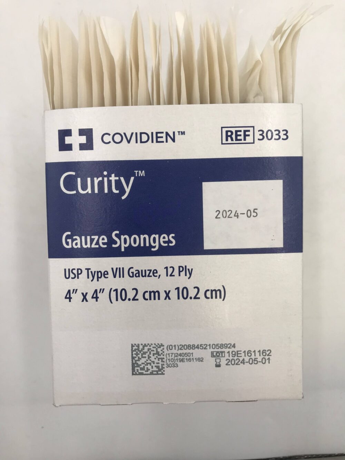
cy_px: 230
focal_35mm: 28
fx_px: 372
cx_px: 172
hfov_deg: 49.8
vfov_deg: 63.4
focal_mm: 3.99
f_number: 1.8
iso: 32
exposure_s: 1/120
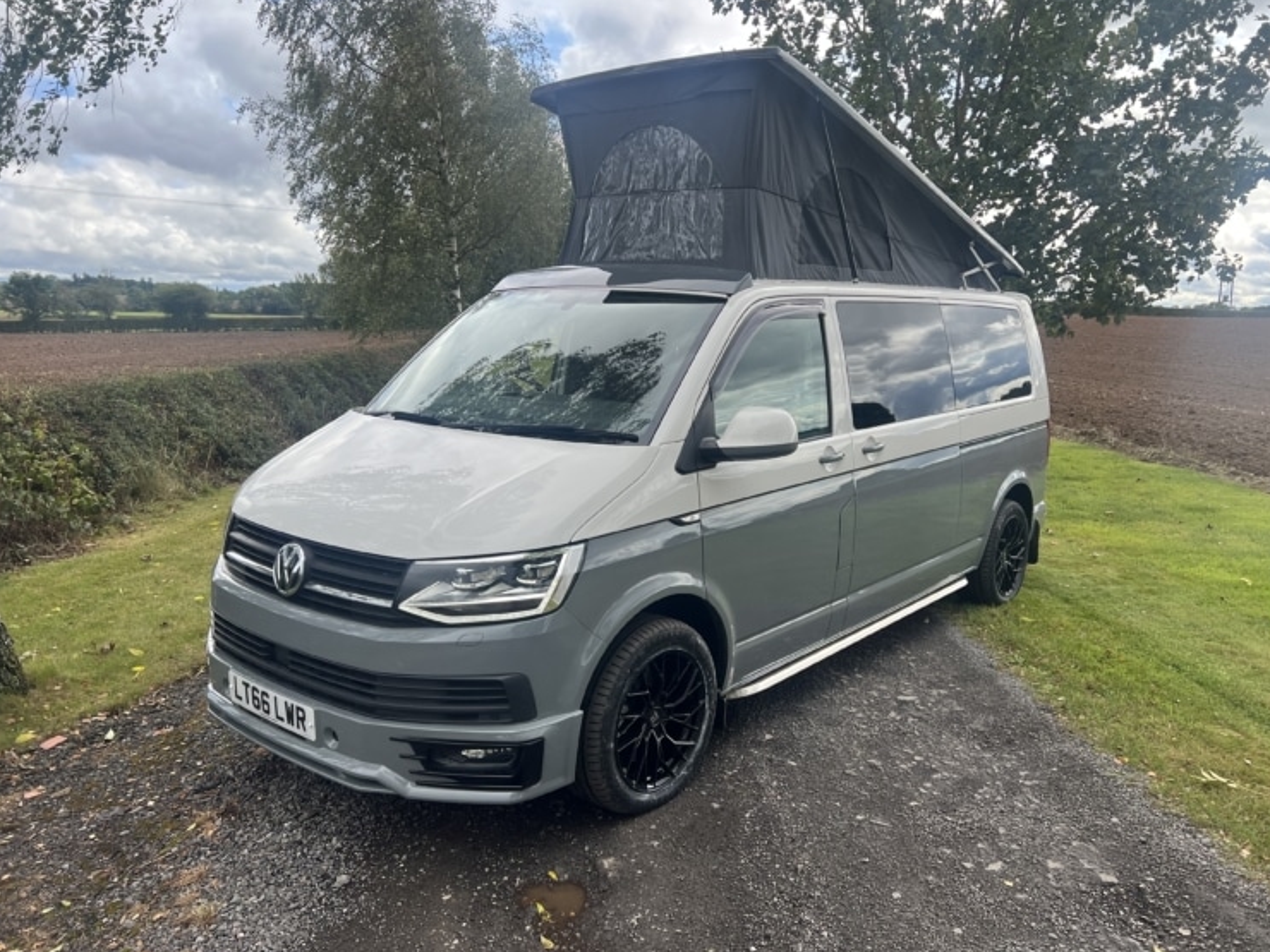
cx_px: 657
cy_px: 473
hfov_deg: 65.3
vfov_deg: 51.4
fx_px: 991
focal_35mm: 27
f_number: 1.5
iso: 50
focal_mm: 5.7
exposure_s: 1/1645
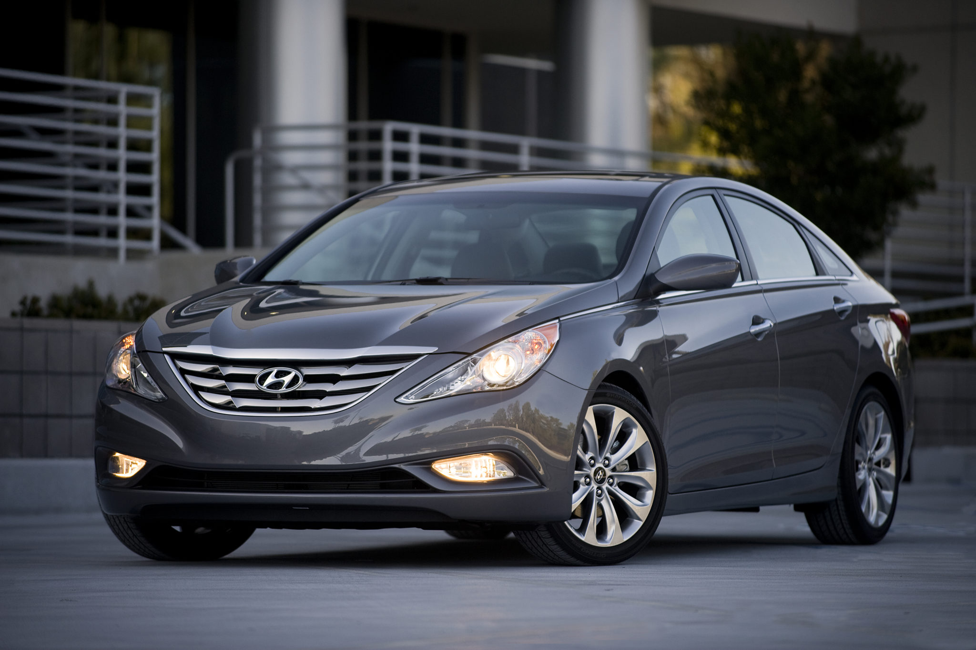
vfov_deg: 6.9
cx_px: 488
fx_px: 5419
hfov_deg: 10.3
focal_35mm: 200
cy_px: 325
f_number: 2.8
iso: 200
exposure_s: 1/1000
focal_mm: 200
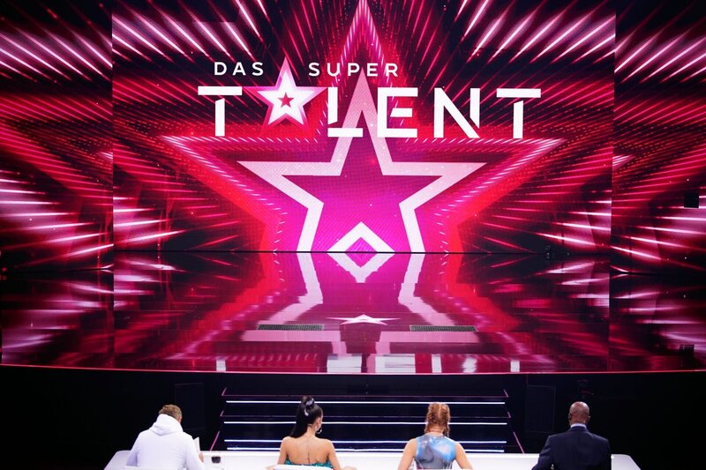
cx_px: 353
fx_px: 1372
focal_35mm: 70
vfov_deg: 19.4
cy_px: 235
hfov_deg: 28.8
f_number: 2.8
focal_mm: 70
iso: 2500
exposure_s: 1/320
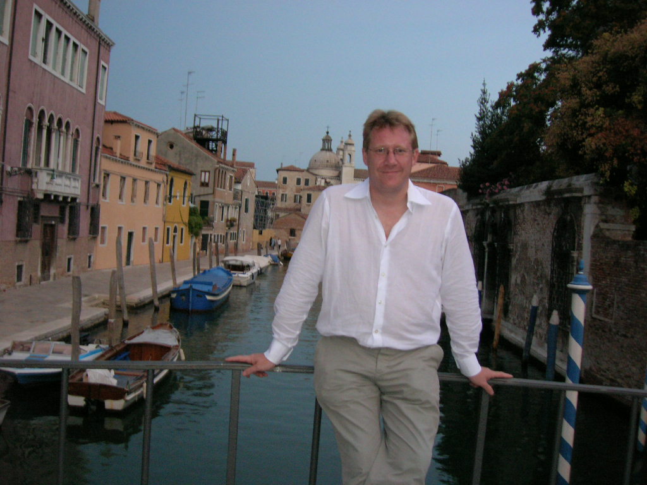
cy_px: 242
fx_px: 673
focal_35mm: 36
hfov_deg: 51.4
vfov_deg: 39.7
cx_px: 324
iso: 200
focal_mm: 6
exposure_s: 1/17
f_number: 2.9
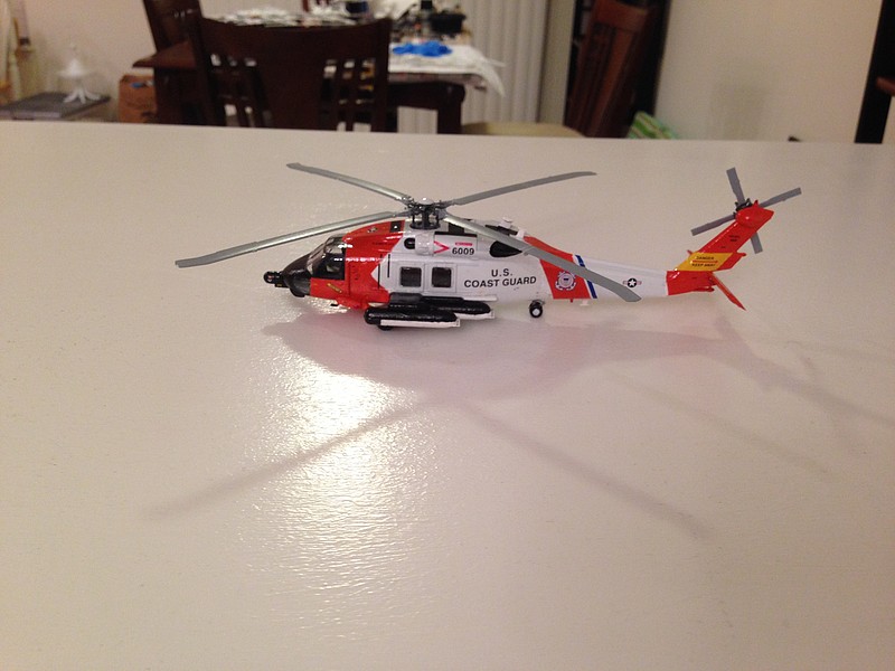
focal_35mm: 33
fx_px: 853
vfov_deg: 42.9
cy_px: 336
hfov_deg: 55.4
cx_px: 448
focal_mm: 4.12
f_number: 2.4
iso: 125
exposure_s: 1/20
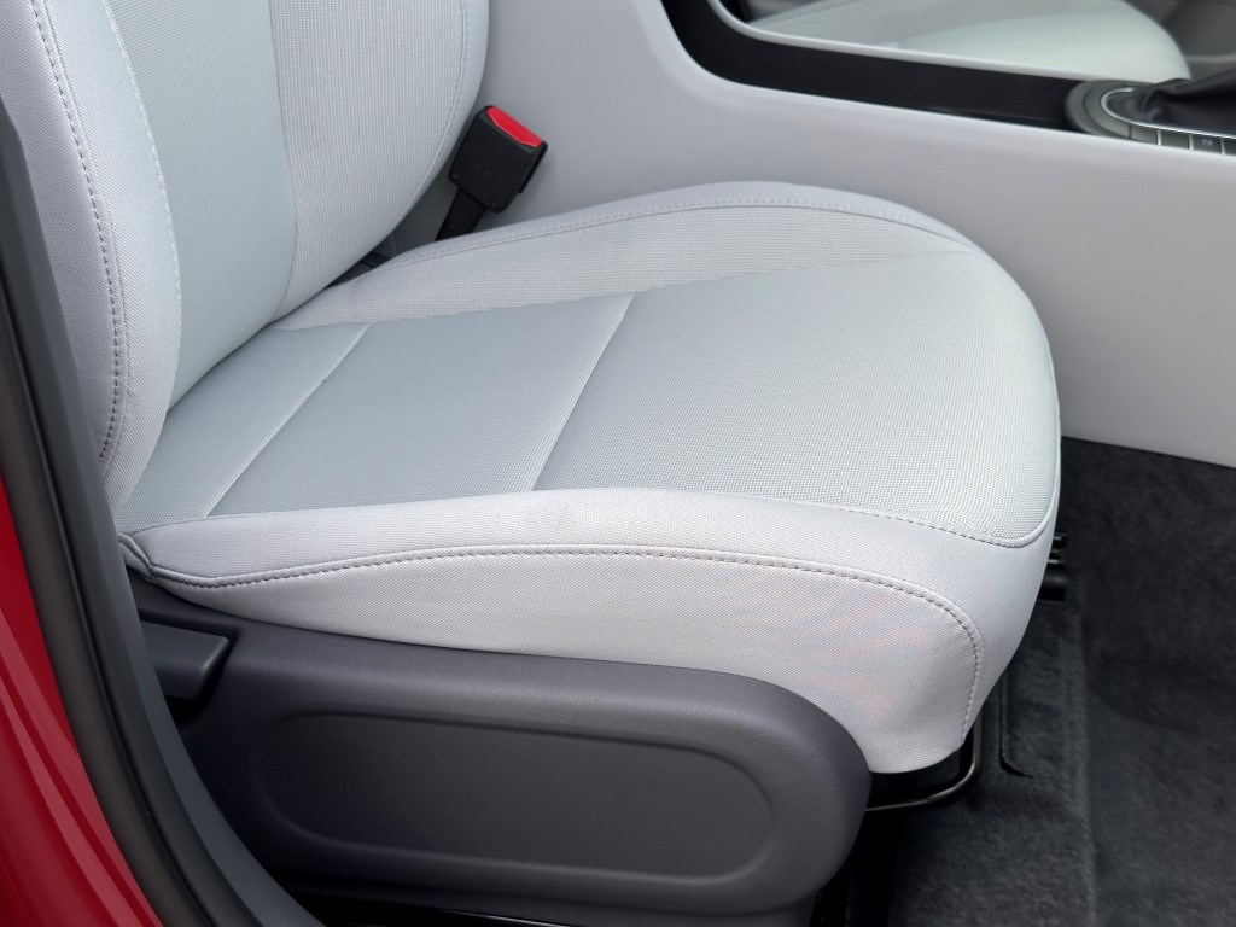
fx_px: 1714
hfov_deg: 39.7
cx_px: 618
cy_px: 464
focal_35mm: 48
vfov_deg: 30.3
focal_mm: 6.86
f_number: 1.78
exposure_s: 1/564
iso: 64
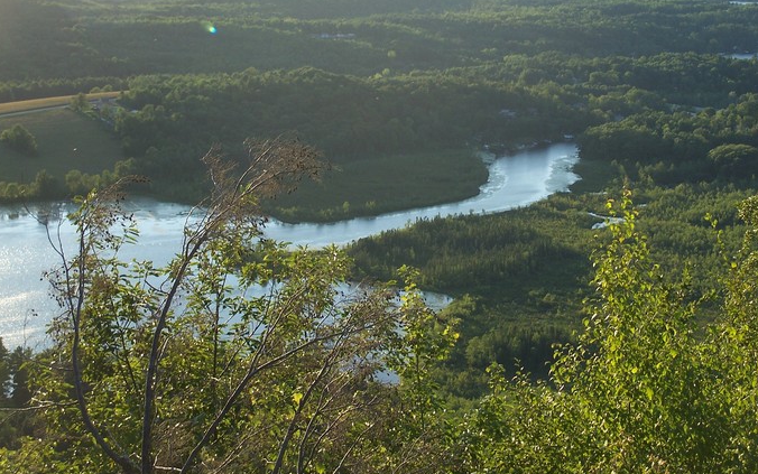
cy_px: 152
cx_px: 423
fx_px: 1529
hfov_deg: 27.8
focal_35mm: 74
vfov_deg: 17.6
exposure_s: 1/250
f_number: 3.2
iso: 64
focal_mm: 12.6
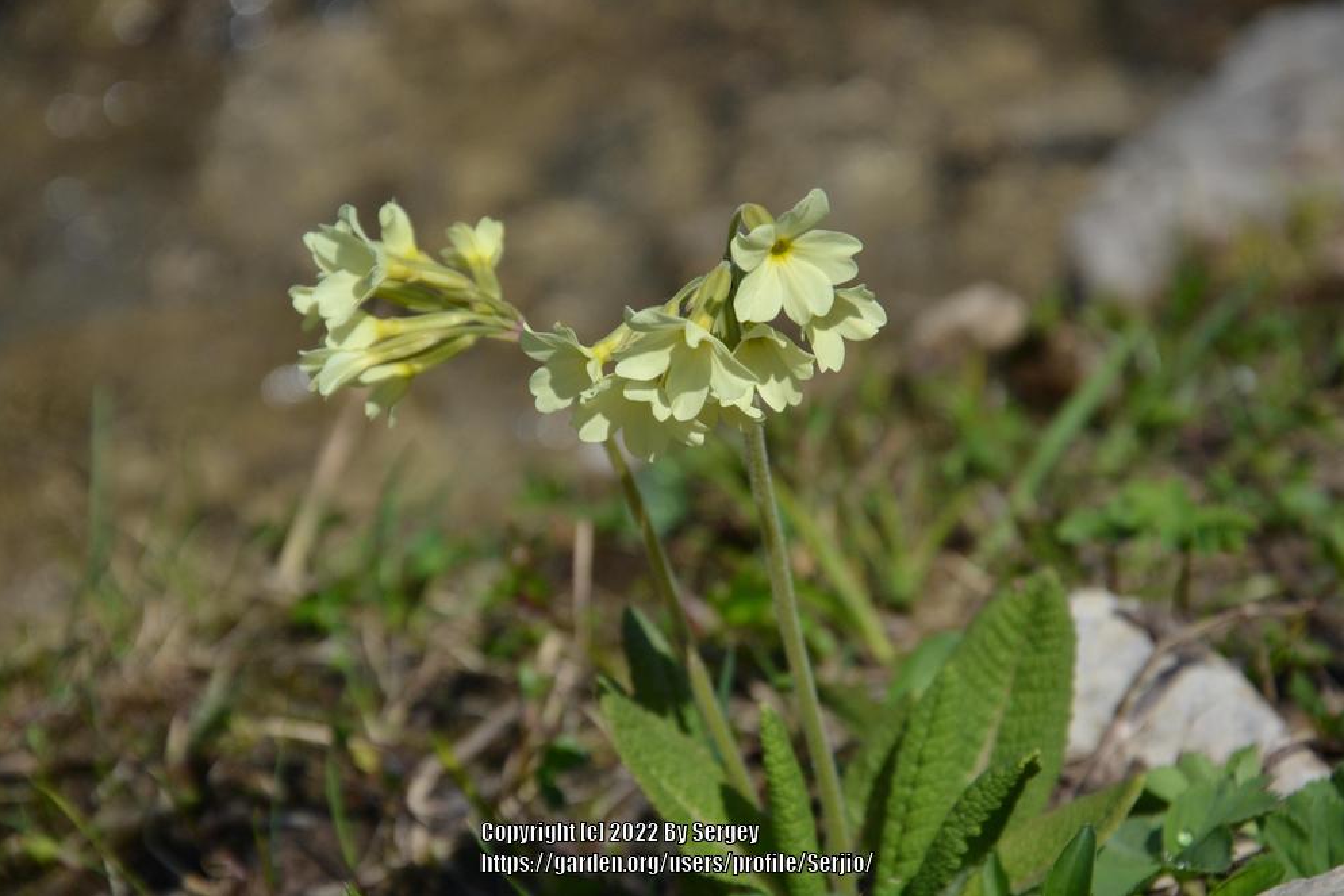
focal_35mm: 159
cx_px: 669
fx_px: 5918
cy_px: 447
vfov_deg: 8.7
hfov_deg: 13.0
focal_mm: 105
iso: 800
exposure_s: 1/4000
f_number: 5.6
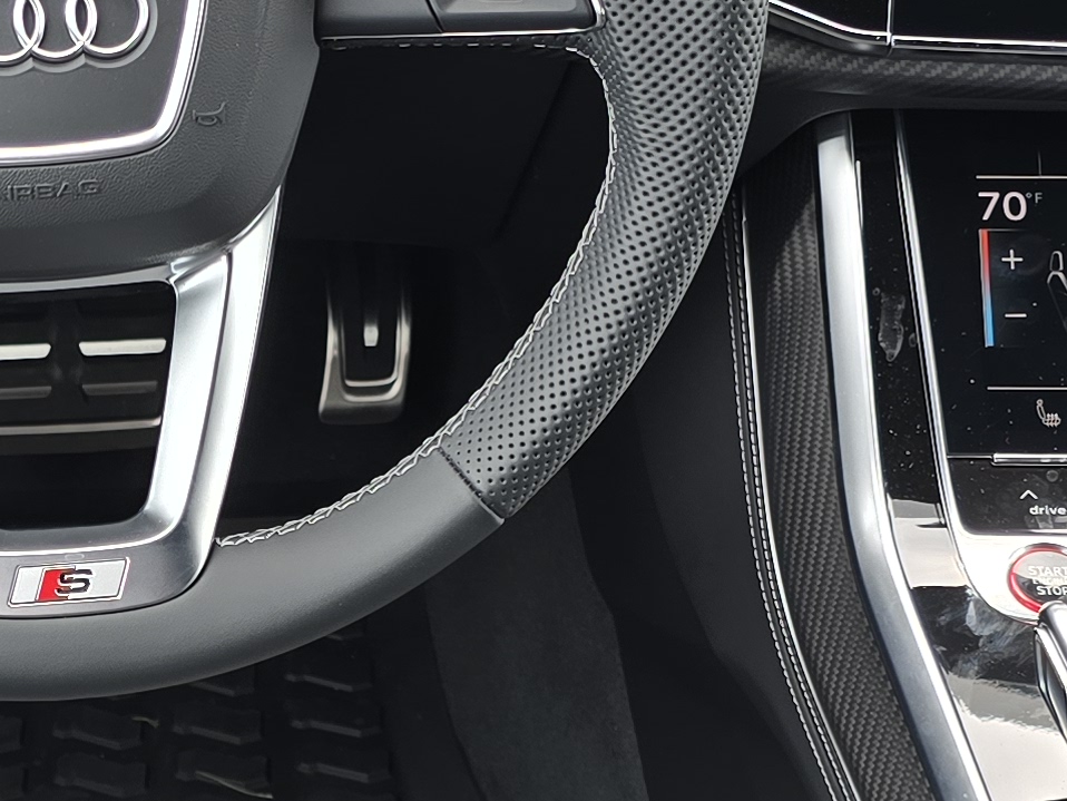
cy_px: 564
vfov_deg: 15.4
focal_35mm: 96
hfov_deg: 20.1
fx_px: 2960
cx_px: 125
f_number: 1.7
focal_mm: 6.3
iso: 16
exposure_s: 1/76.6
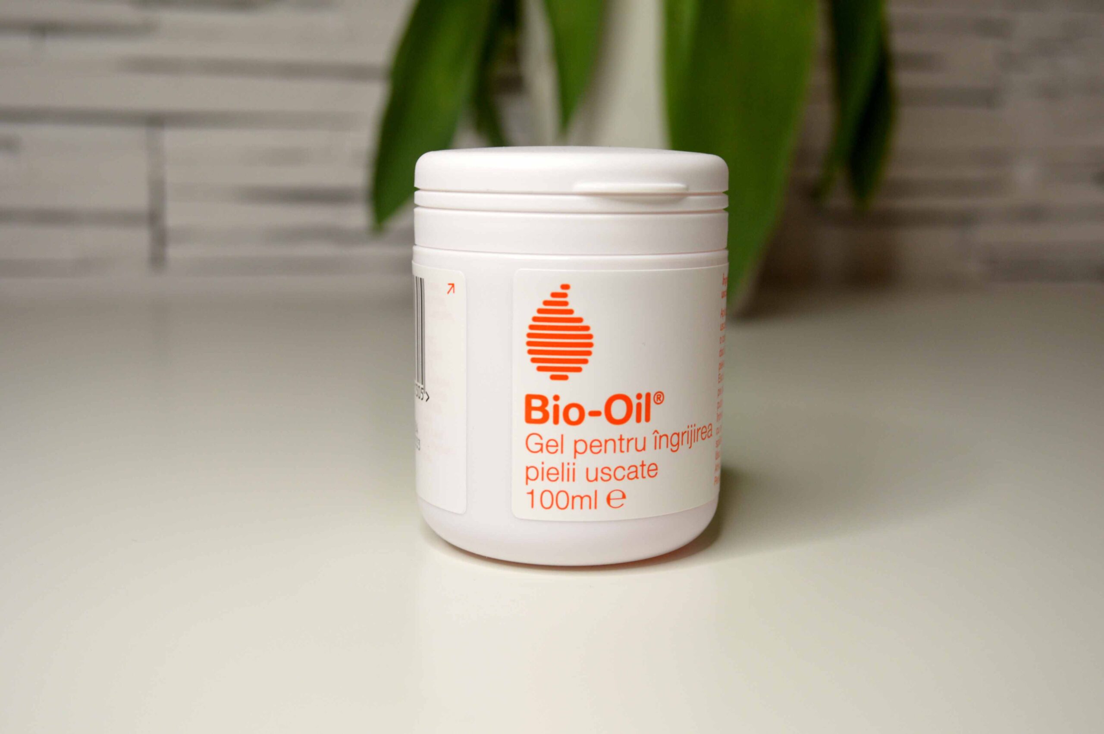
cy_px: 367
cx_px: 552
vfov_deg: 29.8
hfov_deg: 43.6
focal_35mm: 45
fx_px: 1379
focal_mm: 30
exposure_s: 1/25
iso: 400
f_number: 4.5
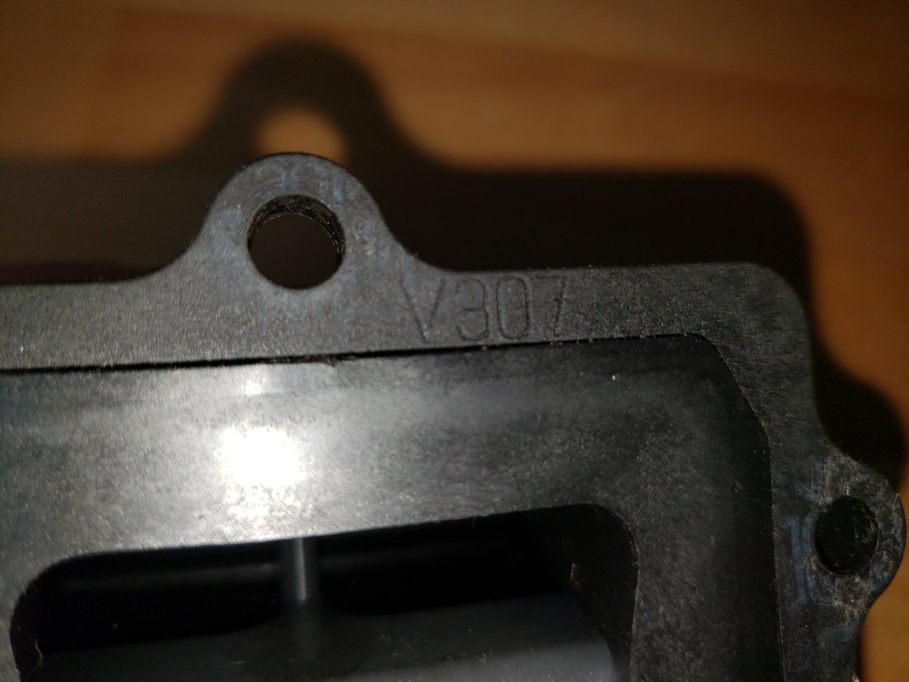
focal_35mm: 26
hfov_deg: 67.3
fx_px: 683
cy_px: 341
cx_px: 454
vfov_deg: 53.1
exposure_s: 1/420
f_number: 1.5
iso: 50
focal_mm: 4.3
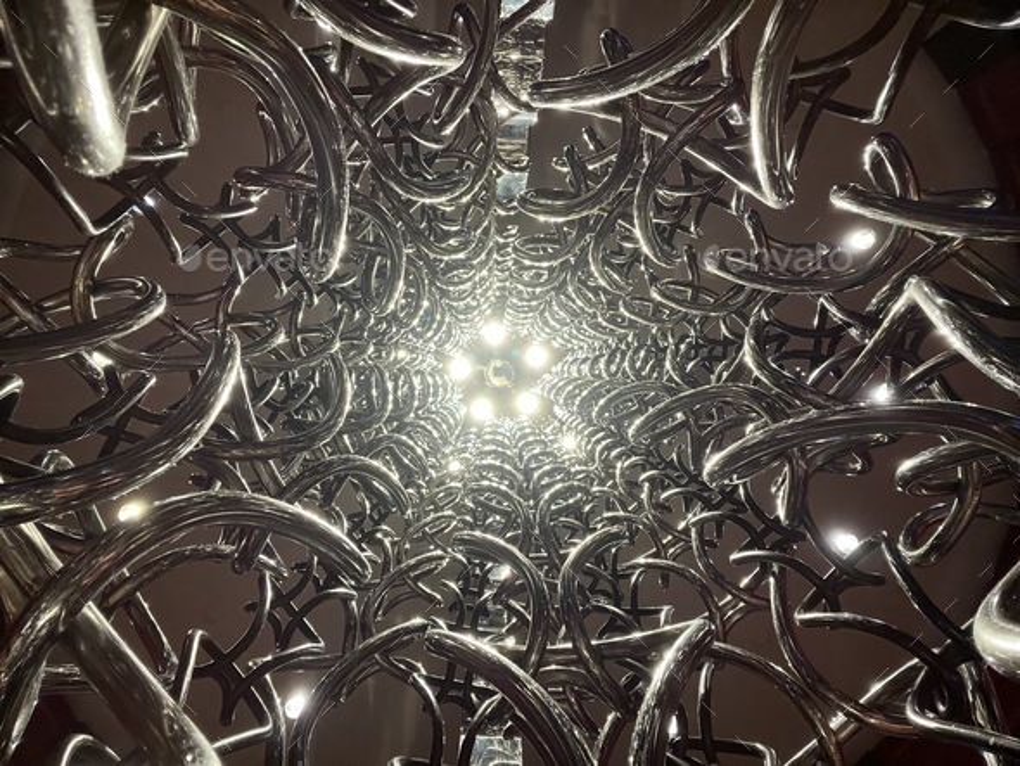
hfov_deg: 73.9
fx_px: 678
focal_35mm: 23
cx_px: 510
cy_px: 383
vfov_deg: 58.9
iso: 200
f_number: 2.2
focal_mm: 2.71
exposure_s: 1/60
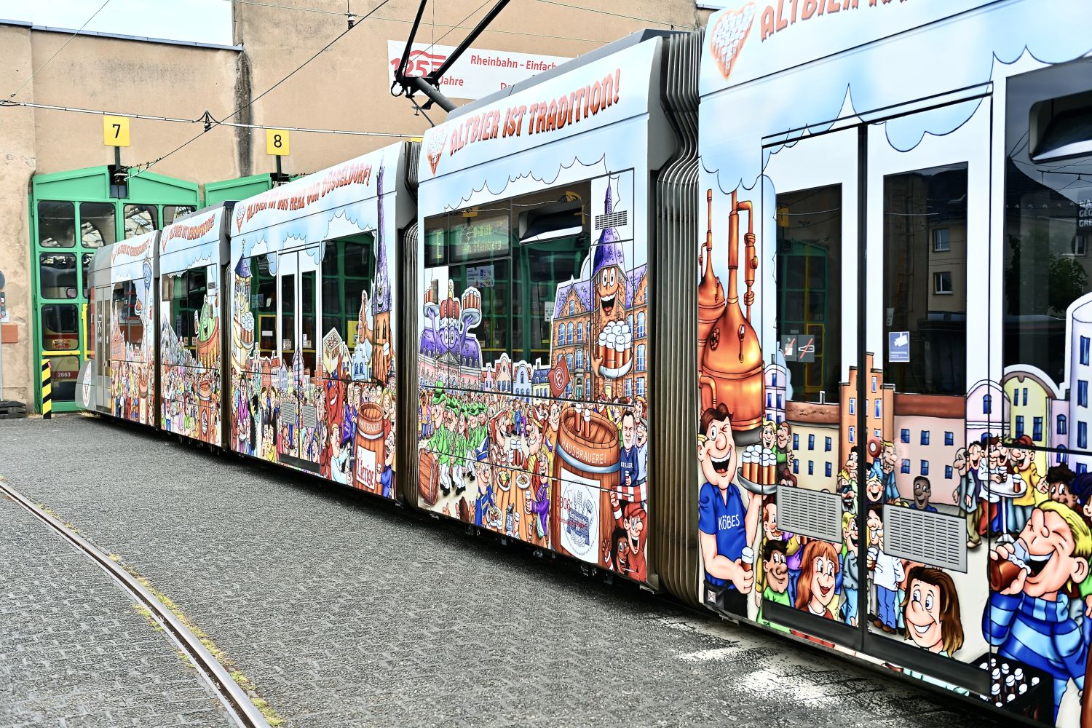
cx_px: 546
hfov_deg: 44.5
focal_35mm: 44
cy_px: 364
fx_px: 1335
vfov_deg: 30.5
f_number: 3.5
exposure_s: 1/200
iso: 100
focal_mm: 44
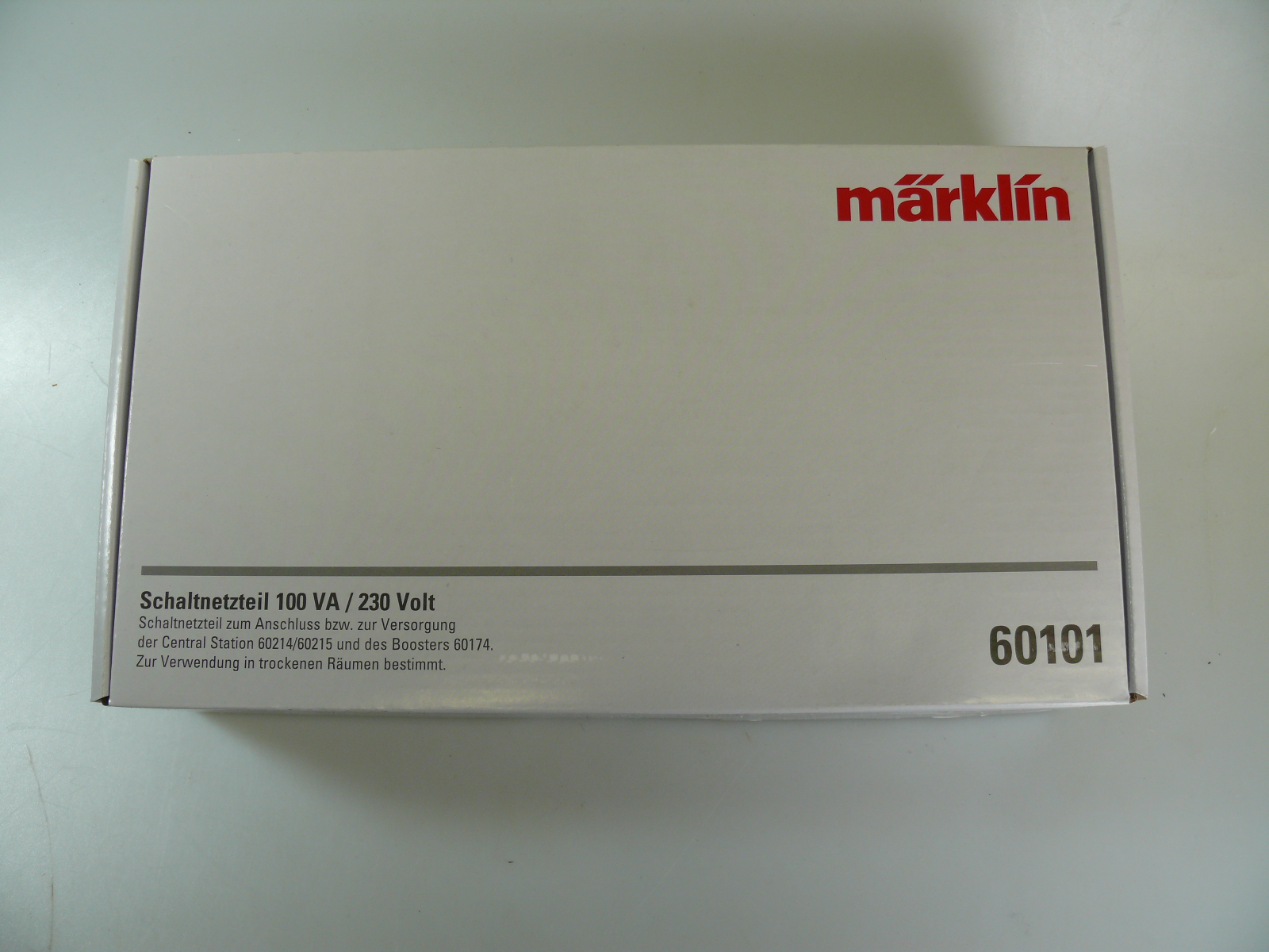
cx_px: 634
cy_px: 476
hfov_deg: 52.6
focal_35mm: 35
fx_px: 1283
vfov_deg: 40.7
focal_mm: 7.4
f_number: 3.6
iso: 100
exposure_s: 1/100
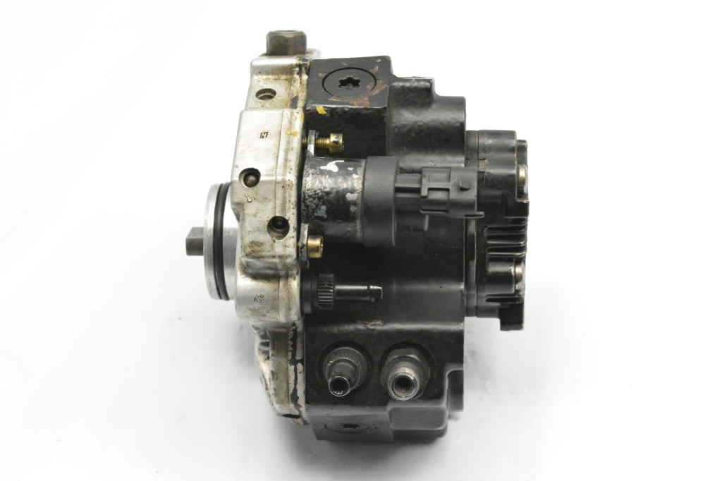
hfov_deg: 27.0
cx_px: 361
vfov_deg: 18.2
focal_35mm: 75
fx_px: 1504
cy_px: 240
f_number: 11
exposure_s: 1/500
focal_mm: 50
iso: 6400
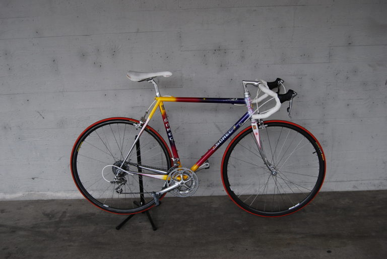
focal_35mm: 34
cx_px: 194
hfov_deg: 55.1
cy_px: 130
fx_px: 371
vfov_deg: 38.5
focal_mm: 23
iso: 200
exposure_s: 1/125
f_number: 5.6
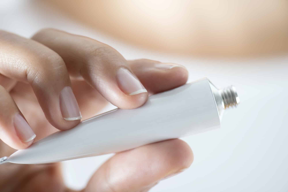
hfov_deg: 19.4
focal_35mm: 105
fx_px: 840
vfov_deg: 13.1
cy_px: 96
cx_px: 144
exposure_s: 1/160
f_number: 4.5
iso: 100
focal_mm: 105
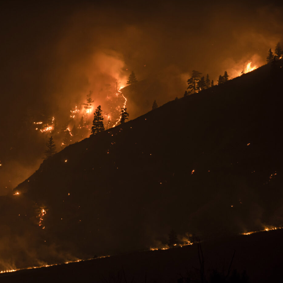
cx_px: 50
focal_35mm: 282
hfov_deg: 6.2
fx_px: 2608
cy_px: 155
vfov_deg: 6.2
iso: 400
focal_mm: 200
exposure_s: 1/2
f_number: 2.8
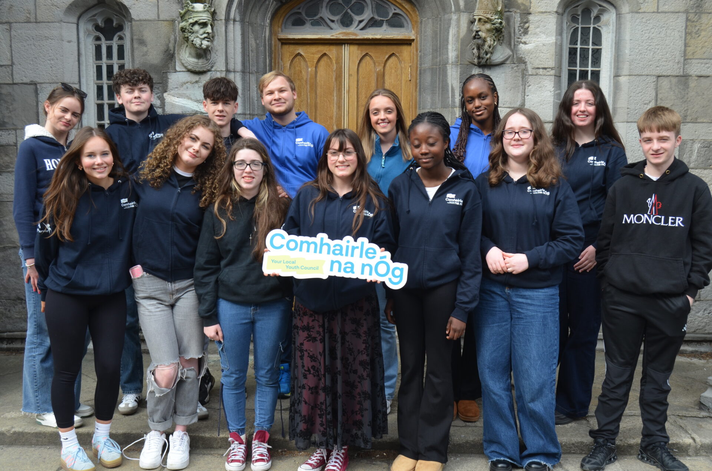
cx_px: 356
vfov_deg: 34.1
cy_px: 236
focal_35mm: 39
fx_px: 770
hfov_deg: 49.6
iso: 200
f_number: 6.3
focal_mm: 26
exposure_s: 1/160
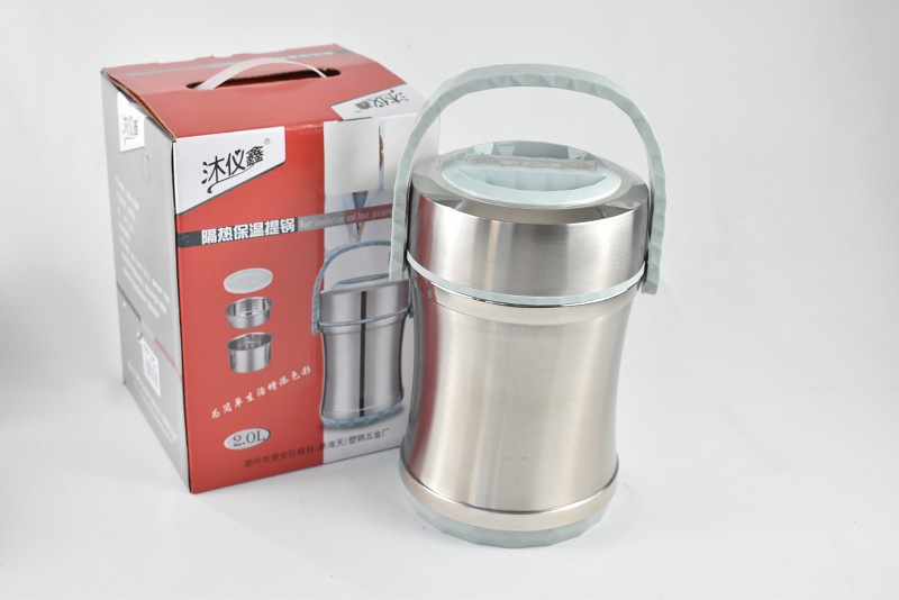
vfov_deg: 26.5
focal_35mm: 51
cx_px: 450
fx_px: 1274
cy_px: 300
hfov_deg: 38.9
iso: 800
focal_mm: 34
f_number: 8
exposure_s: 1/50
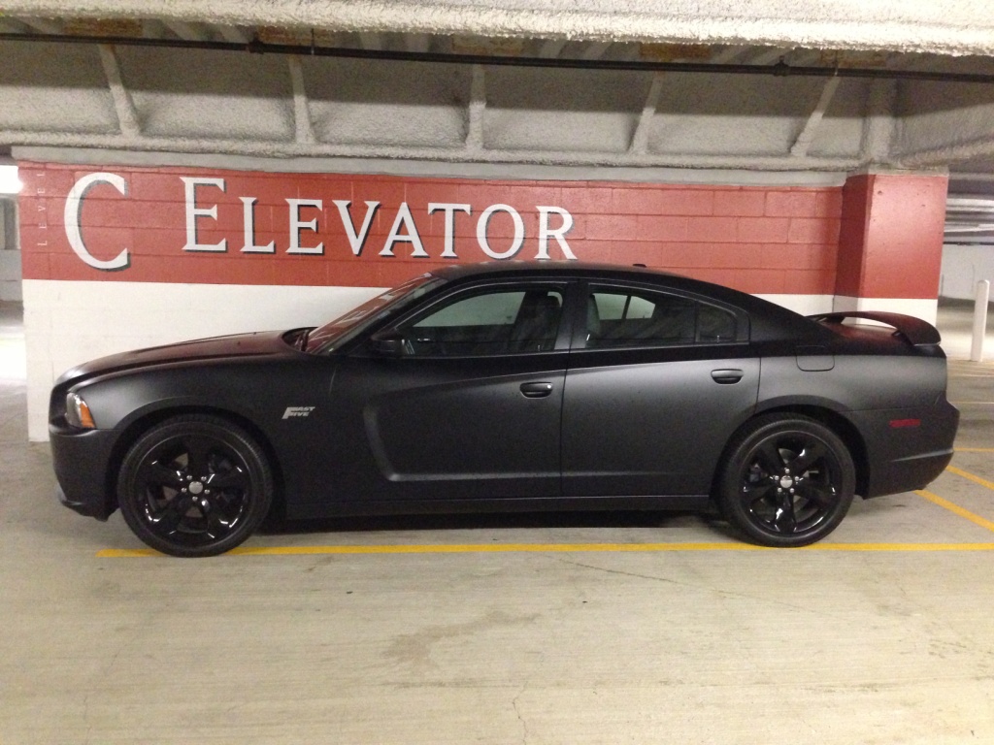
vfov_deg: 42.9
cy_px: 372
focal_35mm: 33
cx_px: 497
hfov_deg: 55.4
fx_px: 948
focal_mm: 4.13
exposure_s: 1/15
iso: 800
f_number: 2.4
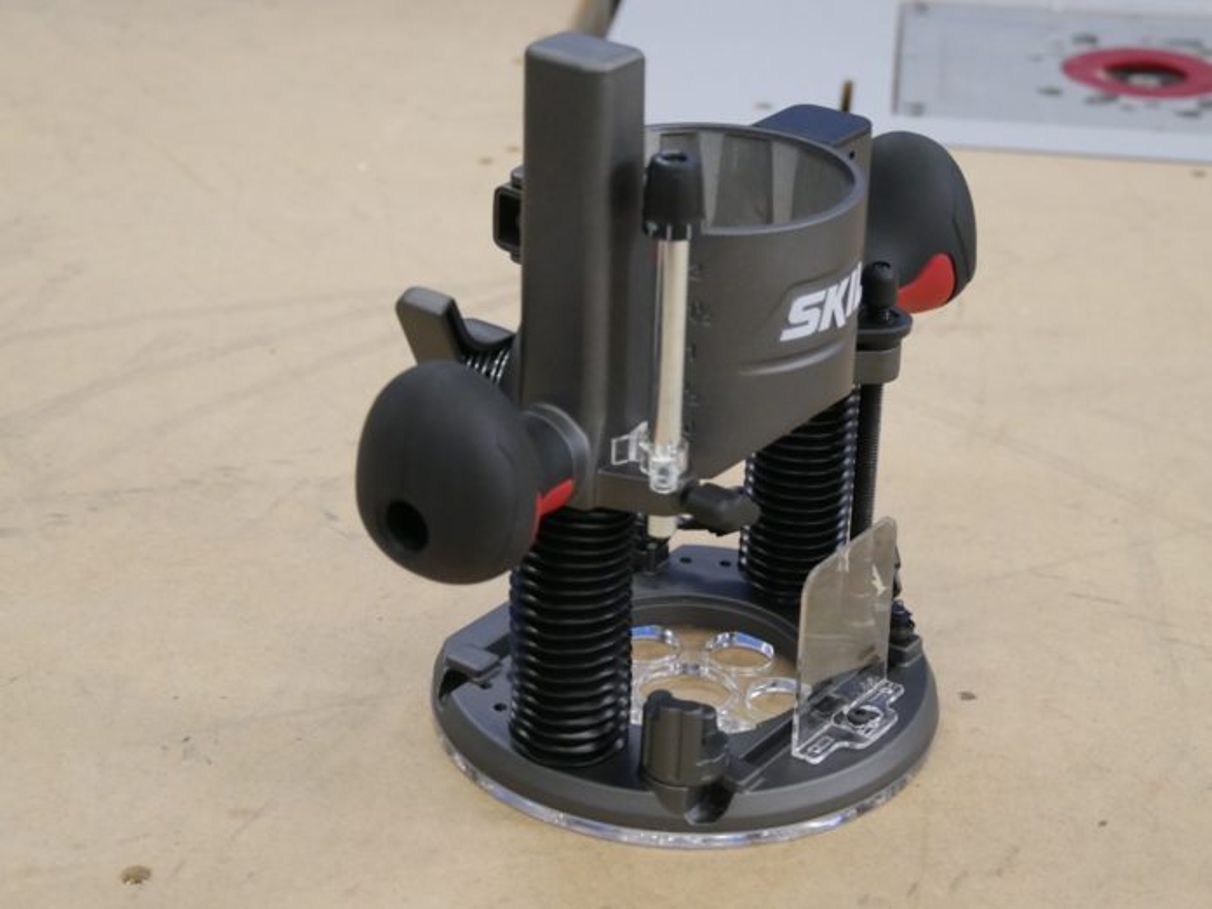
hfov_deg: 26.3
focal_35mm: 74
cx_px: 606
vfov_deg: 19.9
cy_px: 454
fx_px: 2591
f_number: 4.6
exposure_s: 1/250
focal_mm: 37
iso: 3200
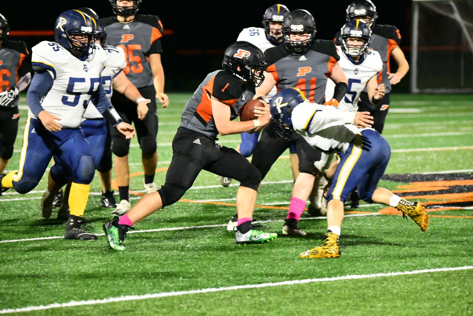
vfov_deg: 5.7
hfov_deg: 8.6
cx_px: 236
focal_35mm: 240
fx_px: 3153
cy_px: 158
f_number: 5.6
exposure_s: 1/640
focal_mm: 240
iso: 25600
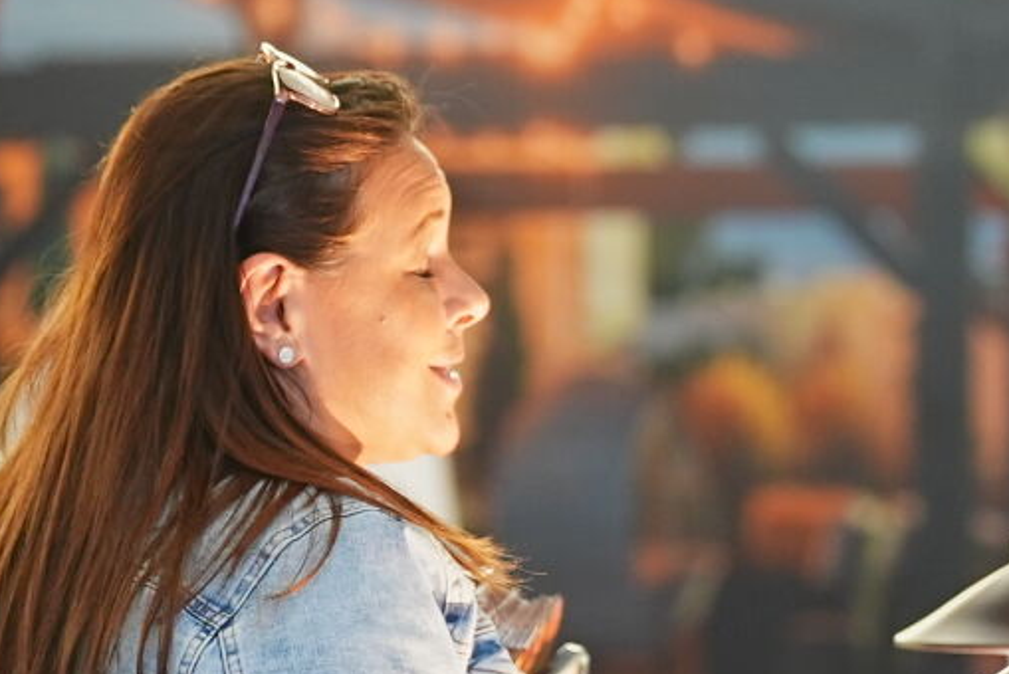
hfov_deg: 5.0
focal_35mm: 408
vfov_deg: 3.4
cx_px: 1018
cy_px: 726
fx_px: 11441
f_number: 2.8
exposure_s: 1/320
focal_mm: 118
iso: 2000
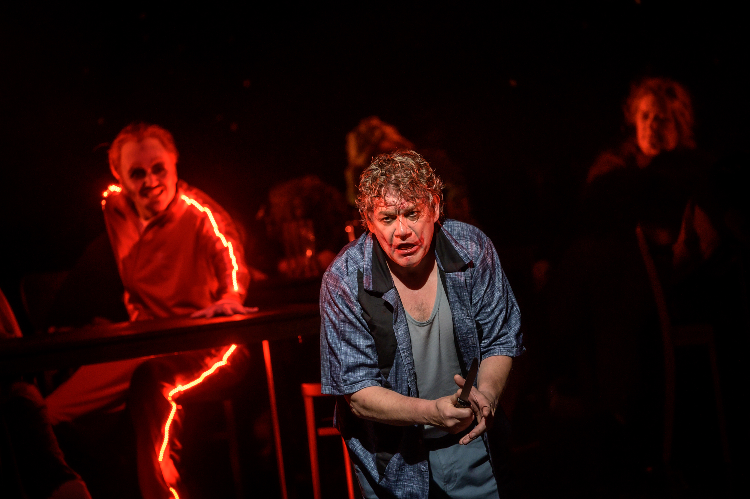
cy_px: 250
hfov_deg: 6.9
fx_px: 6246
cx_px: 375
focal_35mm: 300
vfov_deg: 4.6
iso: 3200
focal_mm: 300
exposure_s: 1/400
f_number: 4.5
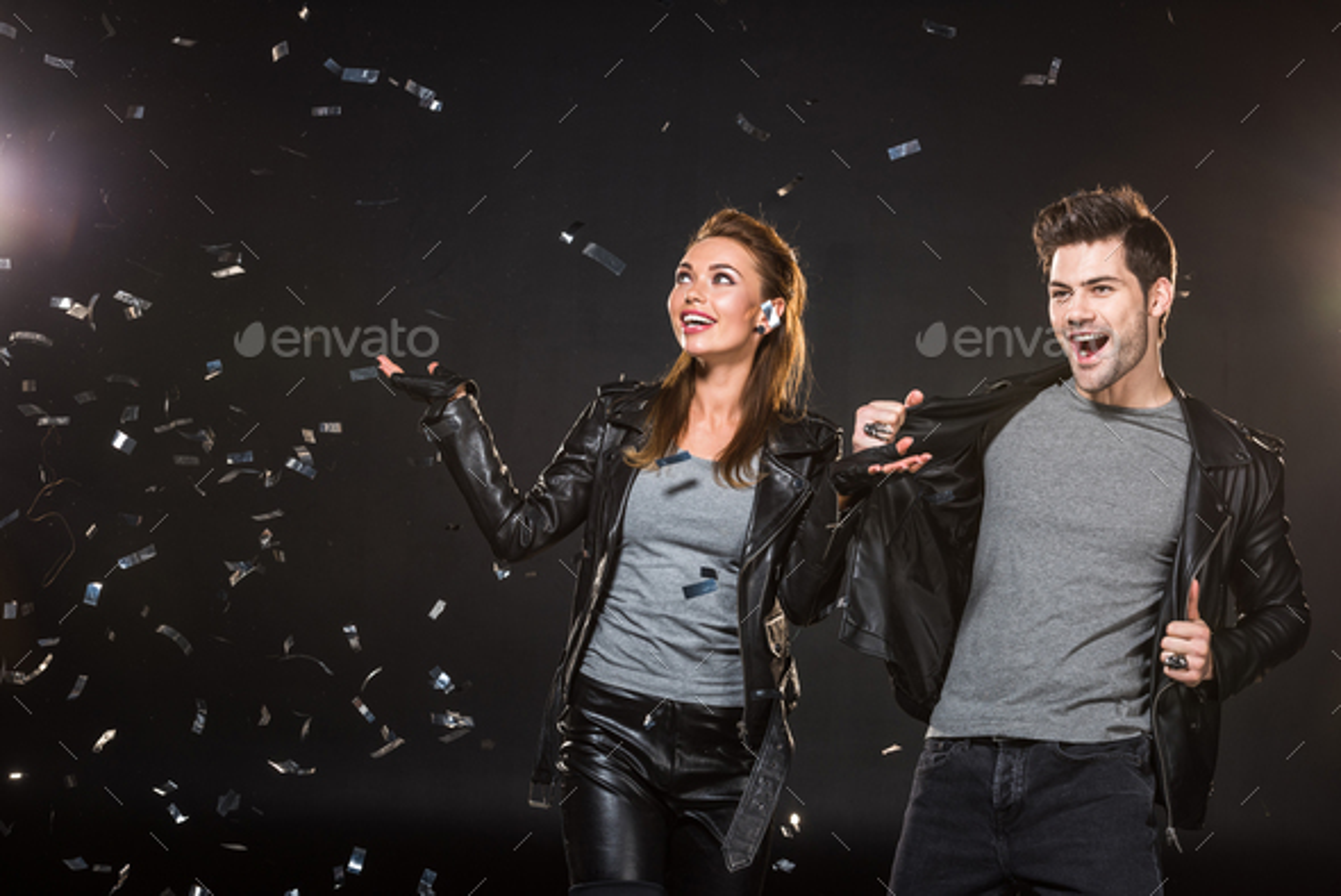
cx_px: 670
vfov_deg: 15.2
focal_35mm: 90
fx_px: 3354
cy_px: 448
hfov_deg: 22.6
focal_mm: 90
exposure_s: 1/200
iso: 200
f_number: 8
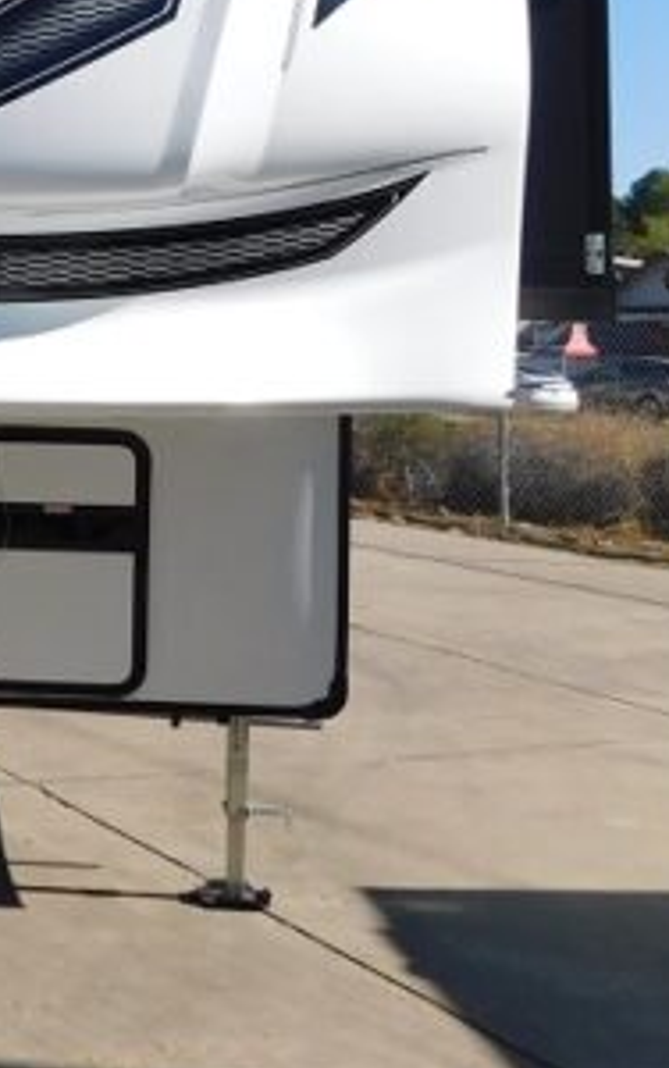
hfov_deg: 18.4
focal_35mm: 65
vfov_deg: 30.1
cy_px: 103
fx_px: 1893
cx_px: -249
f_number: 6
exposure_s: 1/400
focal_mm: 4
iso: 125
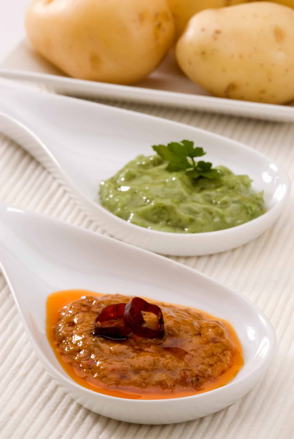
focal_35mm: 158
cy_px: 220
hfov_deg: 8.7
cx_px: 147
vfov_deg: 13.0
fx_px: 1924
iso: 100
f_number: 25
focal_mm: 105
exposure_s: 1/30
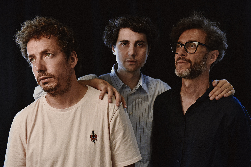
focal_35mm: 60
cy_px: 84
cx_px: 126
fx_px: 418
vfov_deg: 22.6
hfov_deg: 33.4
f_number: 4
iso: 2500
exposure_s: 1/200
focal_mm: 60
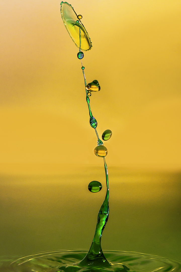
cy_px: 136
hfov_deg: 10.8
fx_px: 961
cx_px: 90
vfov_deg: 16.1
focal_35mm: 128
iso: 640
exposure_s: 1/60
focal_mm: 85
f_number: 20
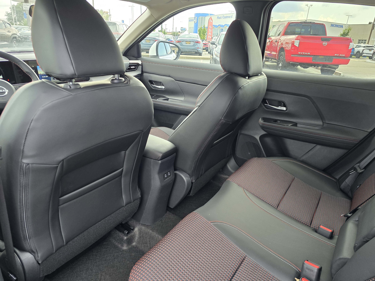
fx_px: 249
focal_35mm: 23
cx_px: 188
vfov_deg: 58.9
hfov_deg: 73.9
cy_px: 140
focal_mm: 6.3
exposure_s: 1/180
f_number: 1.7
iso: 160
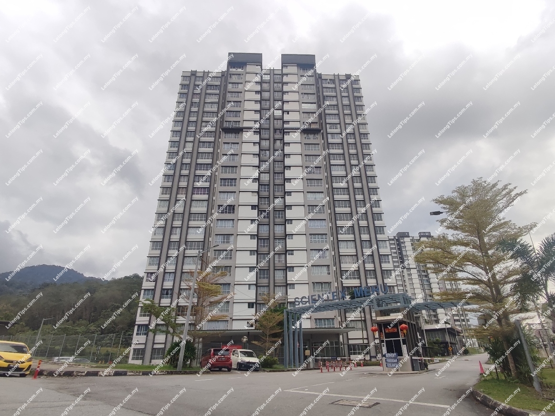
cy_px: 208
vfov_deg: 78.1
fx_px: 257
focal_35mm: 16
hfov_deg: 94.5
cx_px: 278
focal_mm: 1.65
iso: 50
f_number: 2.2
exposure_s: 1/324
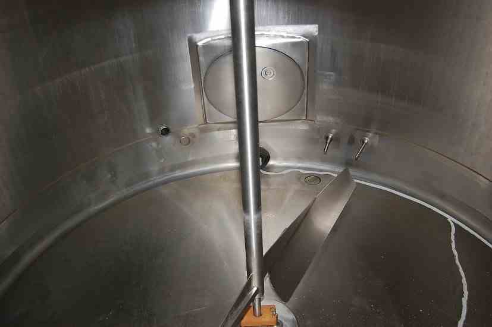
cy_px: 164
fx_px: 451
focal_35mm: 33
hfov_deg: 57.3
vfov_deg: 39.9
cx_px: 246
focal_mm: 22
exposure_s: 1/60
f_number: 4
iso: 400
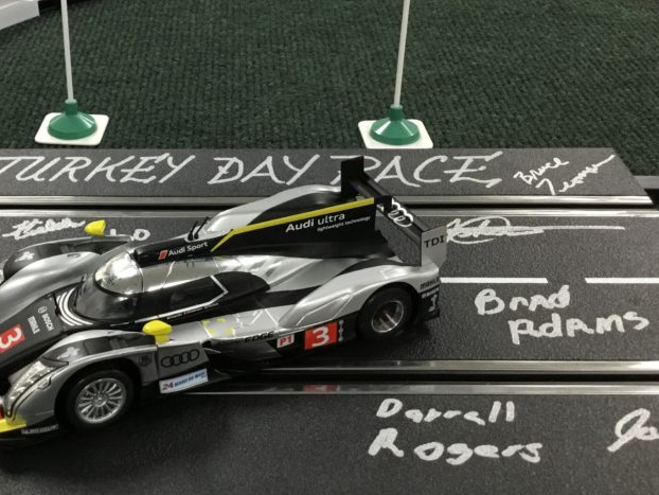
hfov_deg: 37.0
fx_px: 971
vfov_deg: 28.2
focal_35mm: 51
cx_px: 213
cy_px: 136
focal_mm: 3.3
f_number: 2.4
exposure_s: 1/30
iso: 125
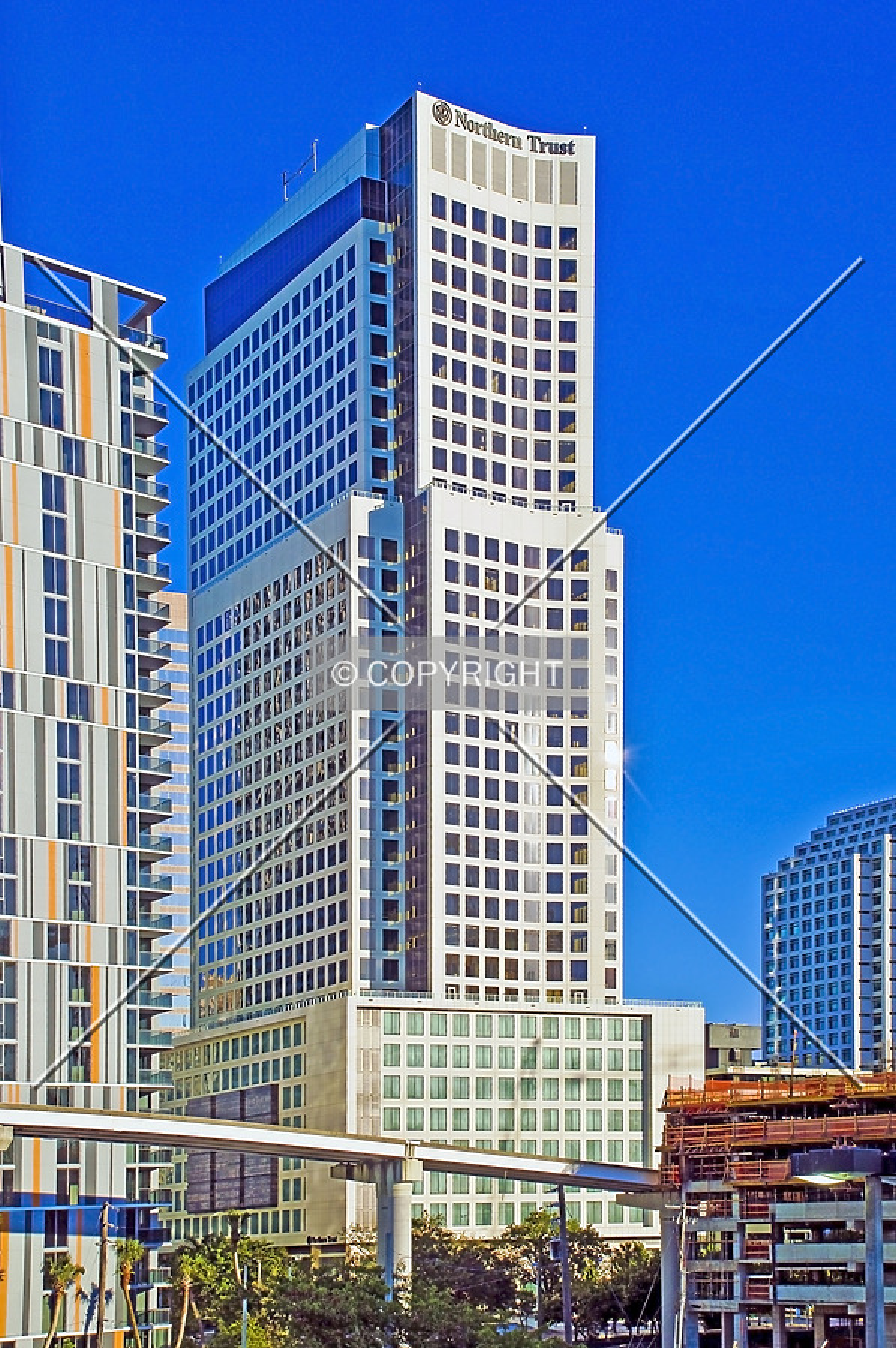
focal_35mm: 57
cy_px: 674
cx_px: 448
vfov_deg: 35.1
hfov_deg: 23.7
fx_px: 2133
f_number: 10
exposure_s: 1/400
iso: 100
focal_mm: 38
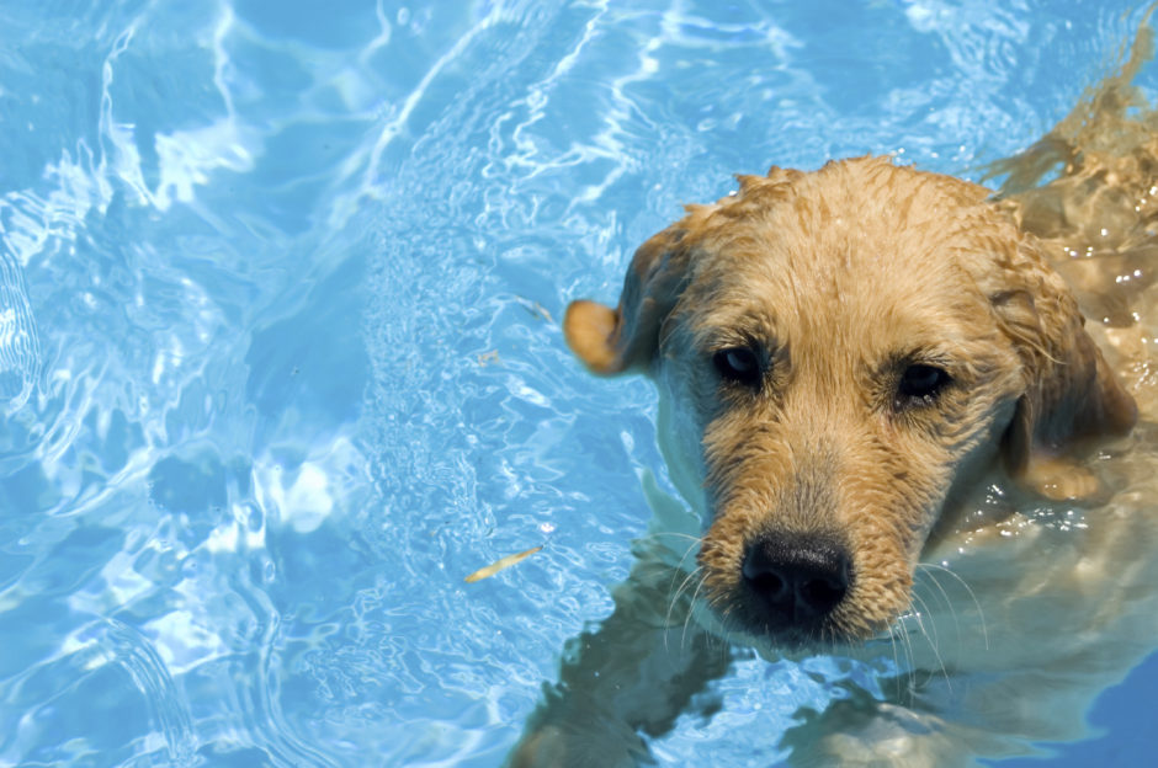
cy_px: 384
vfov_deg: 12.1
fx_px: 3614
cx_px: 579
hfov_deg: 18.2
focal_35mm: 112
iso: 200
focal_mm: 75
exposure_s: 1/320
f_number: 5.6
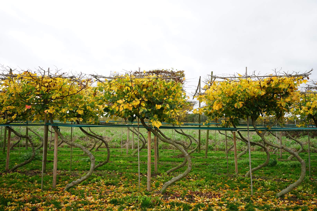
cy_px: 106
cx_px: 158
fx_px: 291
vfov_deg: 40.0
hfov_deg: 57.2
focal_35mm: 33
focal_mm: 33
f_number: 2.8
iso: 125
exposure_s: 1/250
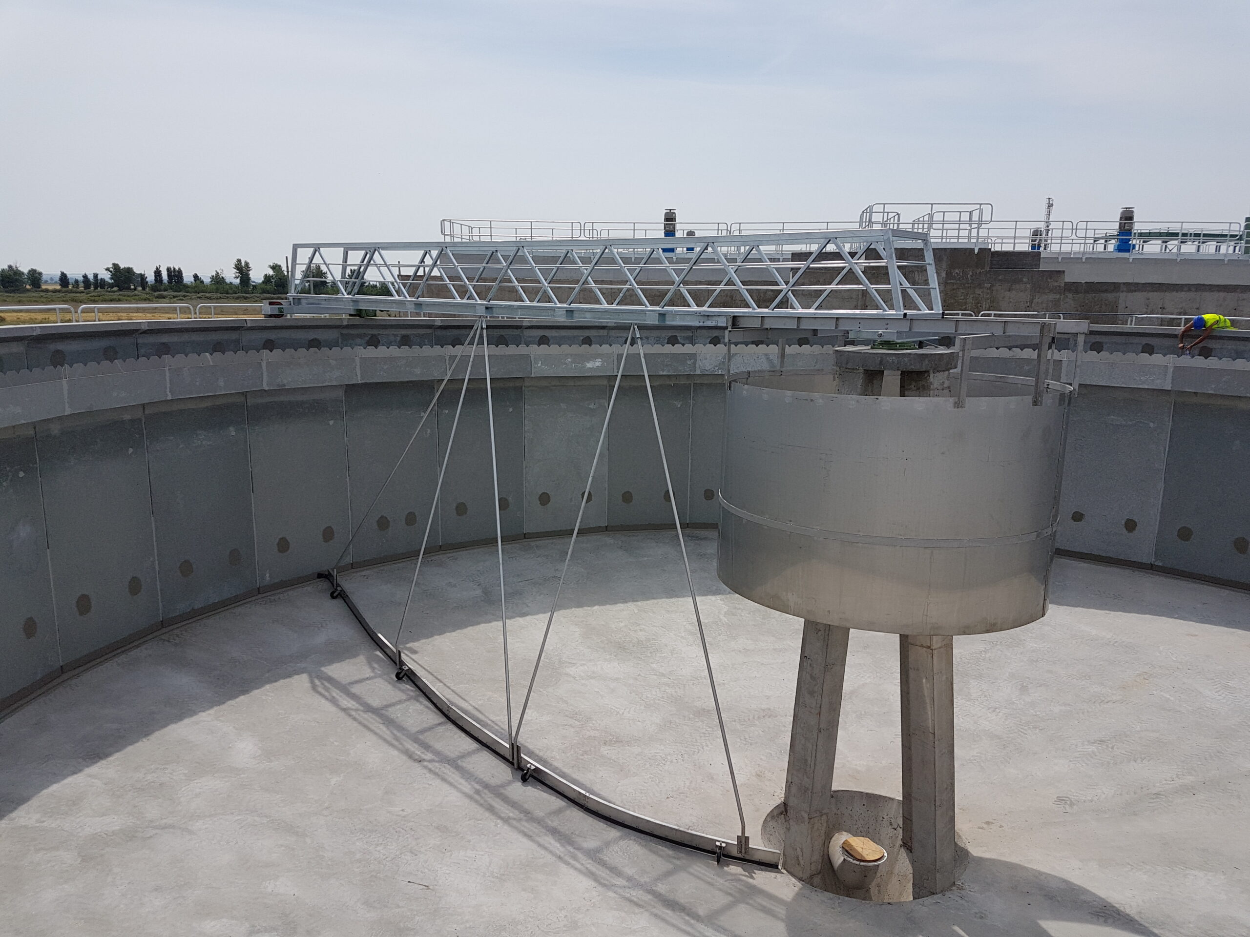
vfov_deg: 53.1
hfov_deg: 67.3
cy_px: 468
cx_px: 625
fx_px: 939
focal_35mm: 26
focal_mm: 4.2
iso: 40
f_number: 1.7
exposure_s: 1/3760
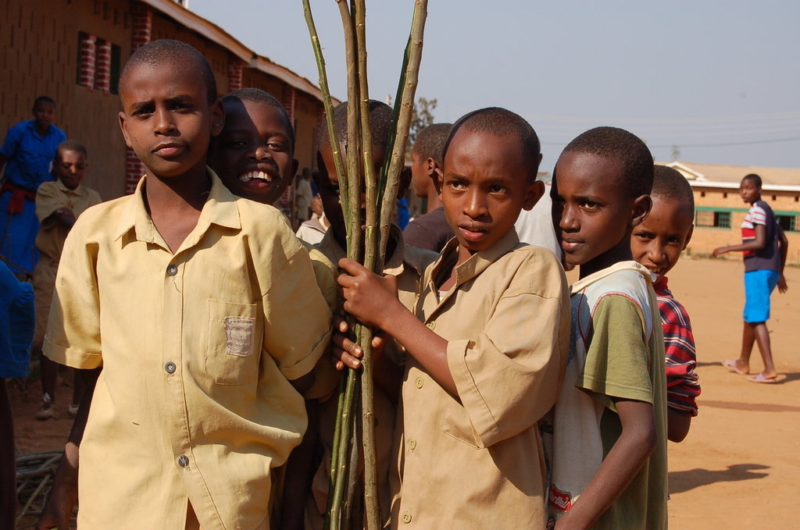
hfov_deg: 24.7
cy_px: 265
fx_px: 1830
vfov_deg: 16.5
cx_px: 400
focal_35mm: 82
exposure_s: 1/320
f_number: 9
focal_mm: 55
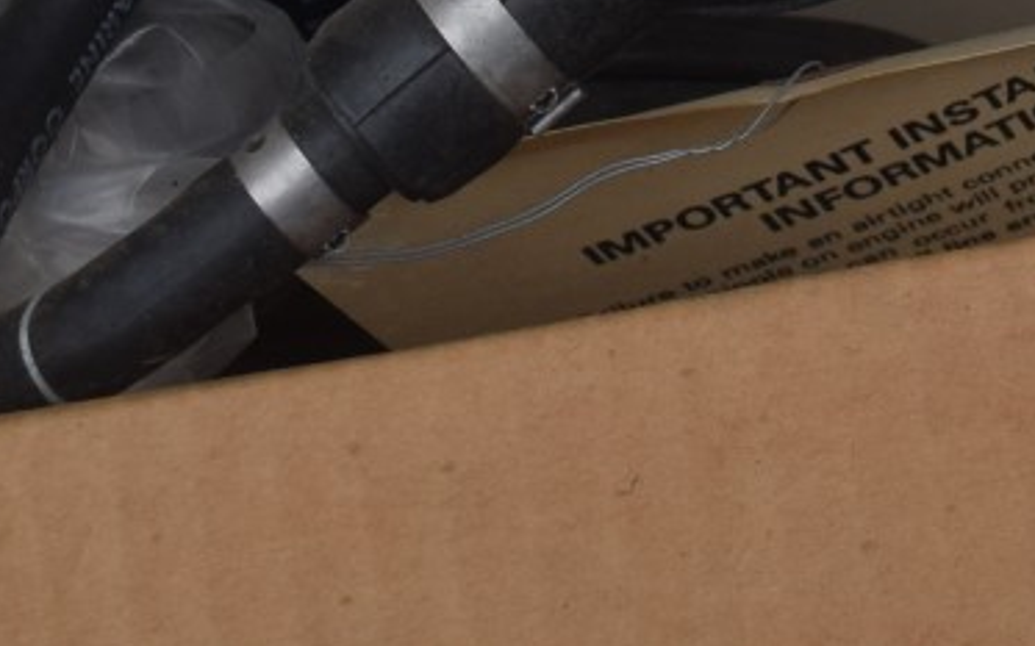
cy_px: -837
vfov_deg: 7.7
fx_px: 4484
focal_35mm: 159
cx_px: 1243
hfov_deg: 12.8
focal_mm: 24
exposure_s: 1/200
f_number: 7.1
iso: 400
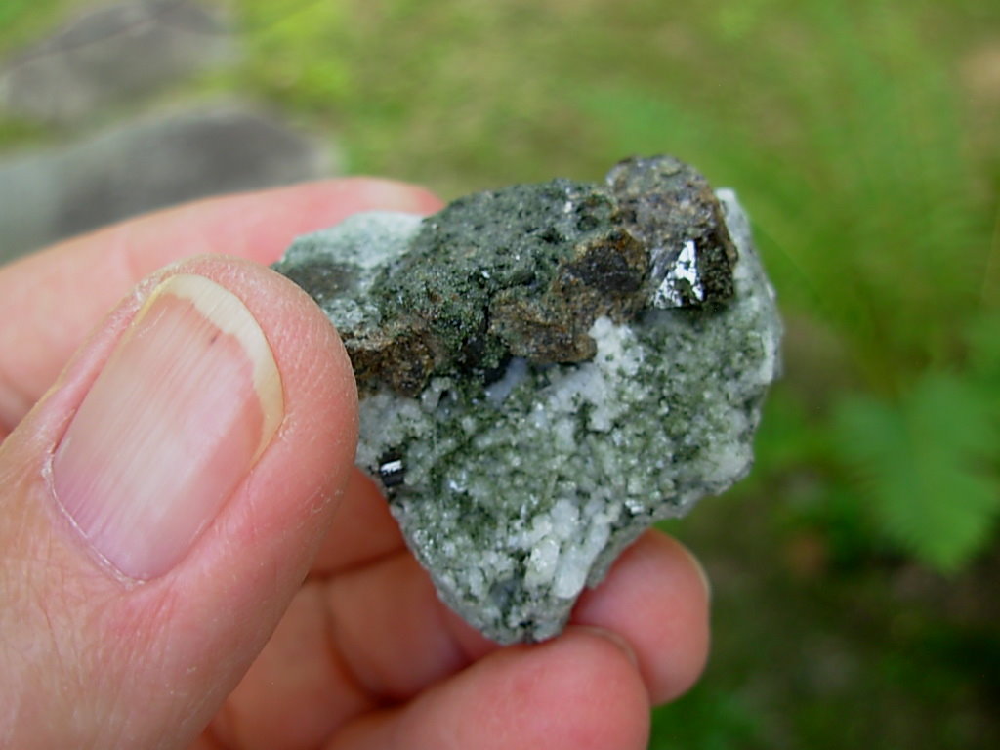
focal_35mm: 38
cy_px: 375
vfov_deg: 37.7
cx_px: 500
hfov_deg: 49.0
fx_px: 1098
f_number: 2.9
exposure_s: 1/46.6
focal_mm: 6.3
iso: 50
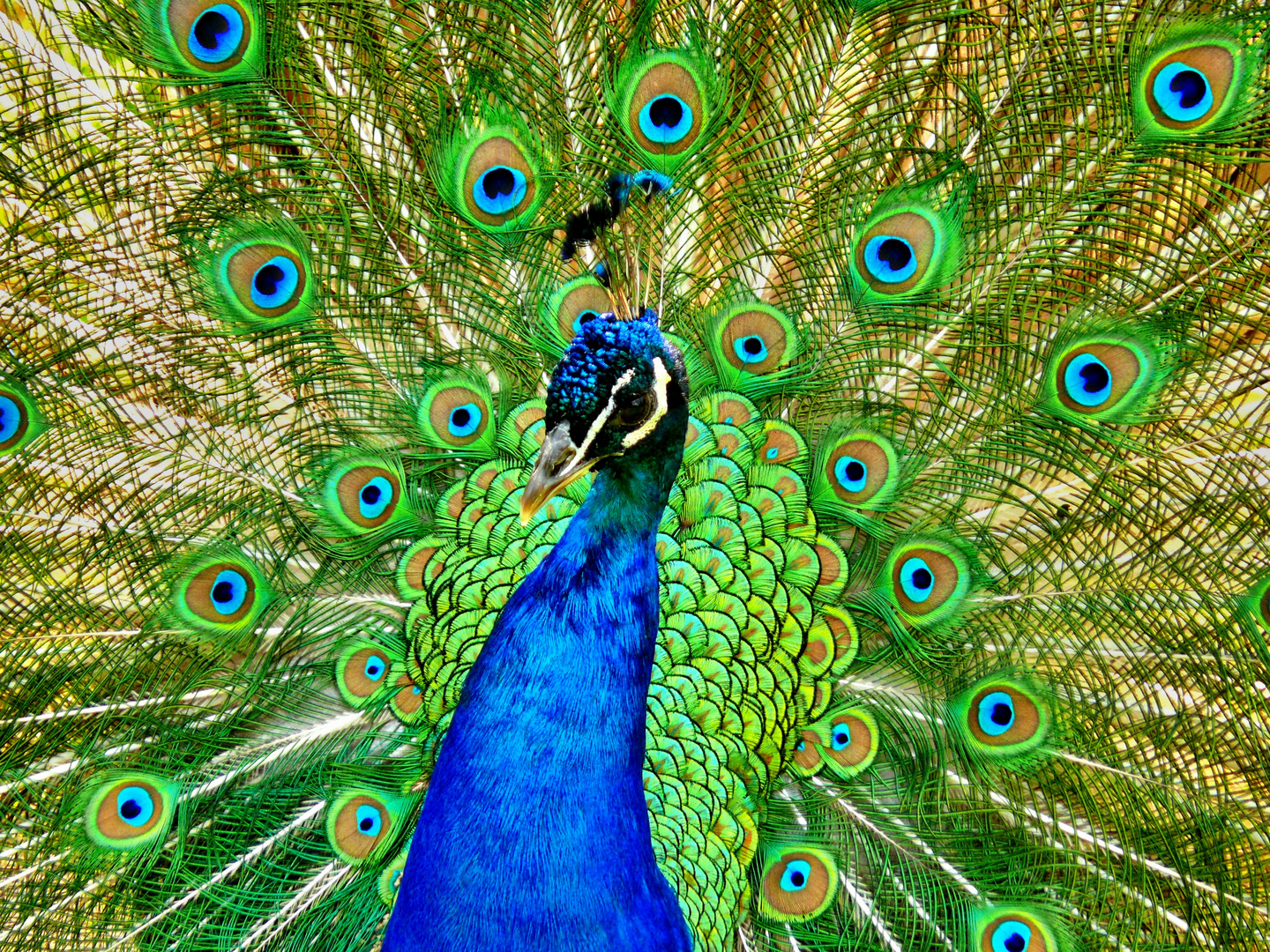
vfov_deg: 4.0
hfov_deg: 5.4
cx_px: 635
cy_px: 476
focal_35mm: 368
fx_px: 13501
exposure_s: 1/200
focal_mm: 77.7
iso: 100
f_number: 4
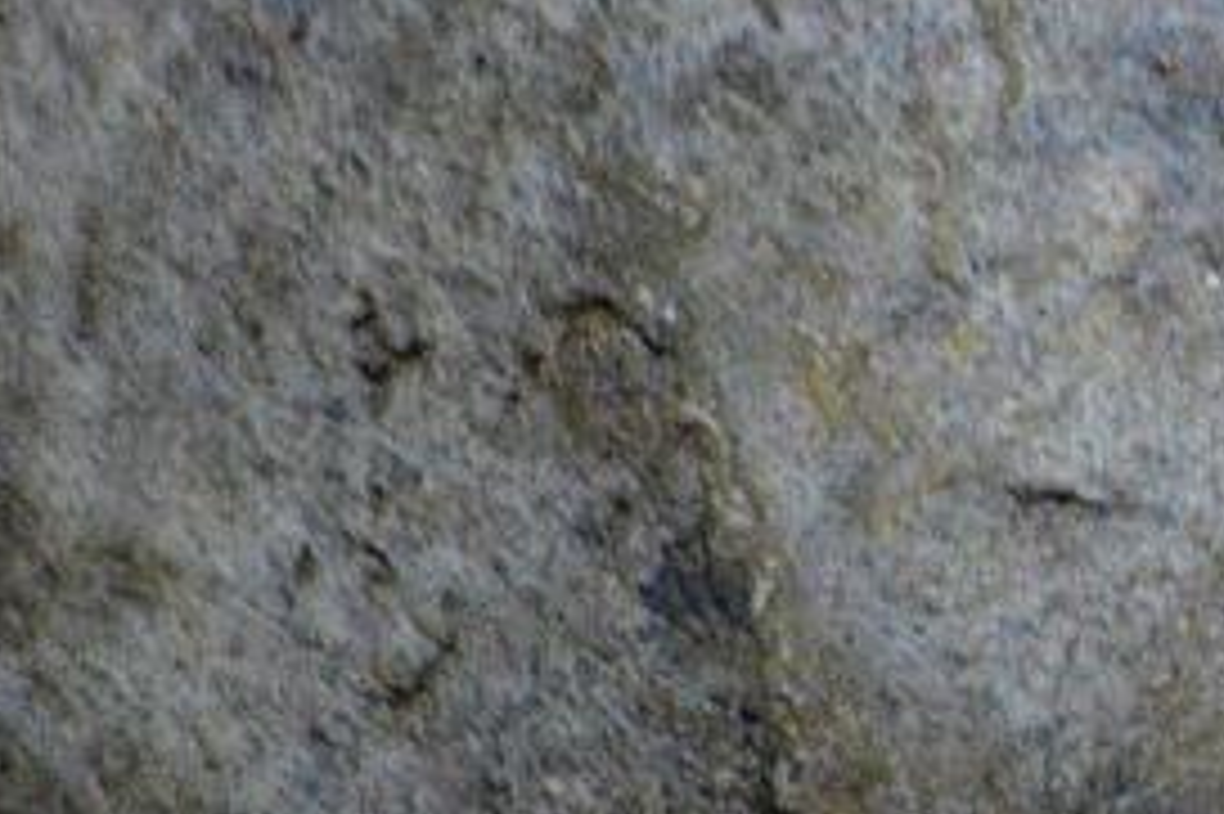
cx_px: 2588
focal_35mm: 1325
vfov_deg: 1.0
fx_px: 45021
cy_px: 994
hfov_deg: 1.6
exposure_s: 1/125
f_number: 5.6
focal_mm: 200
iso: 2200
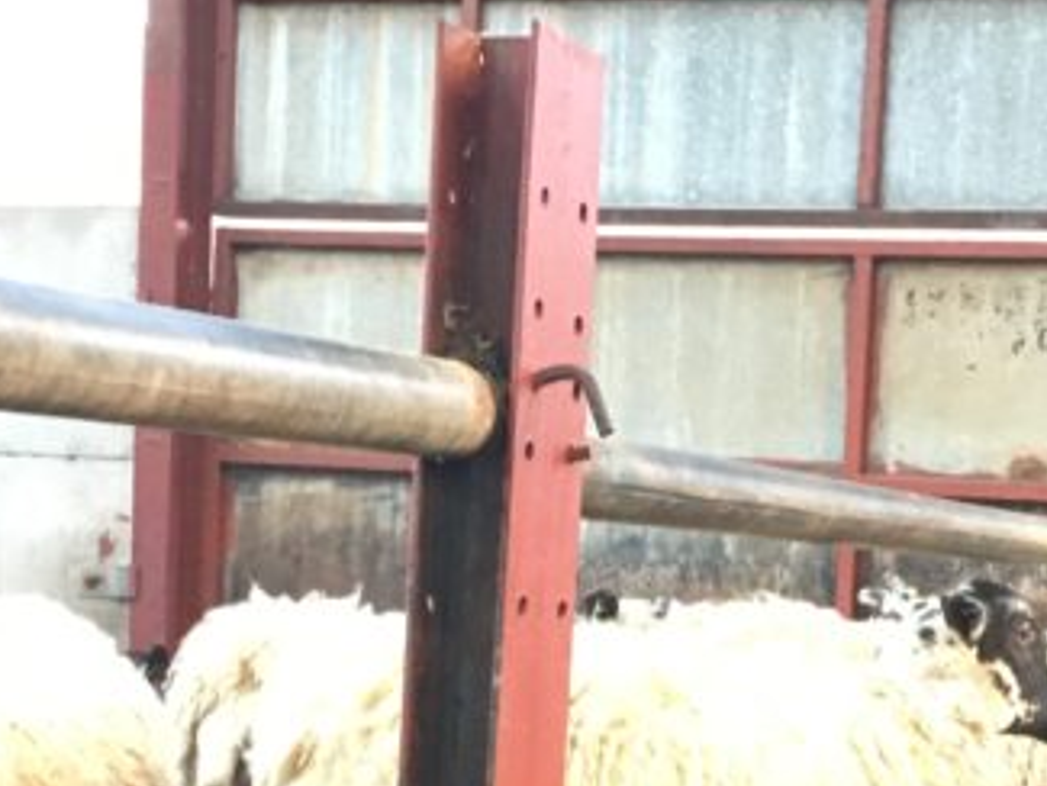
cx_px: 712
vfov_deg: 15.6
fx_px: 2784
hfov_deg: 21.2
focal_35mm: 92
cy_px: 907
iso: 200
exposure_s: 1/25
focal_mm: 4.15
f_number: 2.2
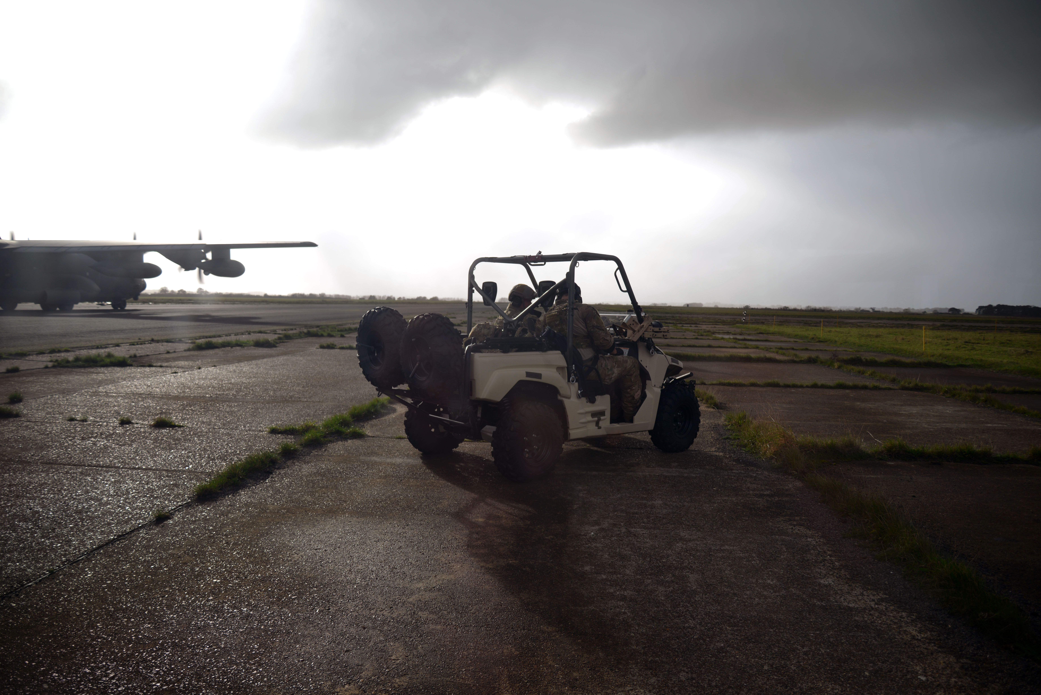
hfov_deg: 73.7
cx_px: 520
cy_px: 348
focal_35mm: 24
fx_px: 694
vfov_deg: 53.2
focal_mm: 24
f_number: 3.5
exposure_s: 1/400
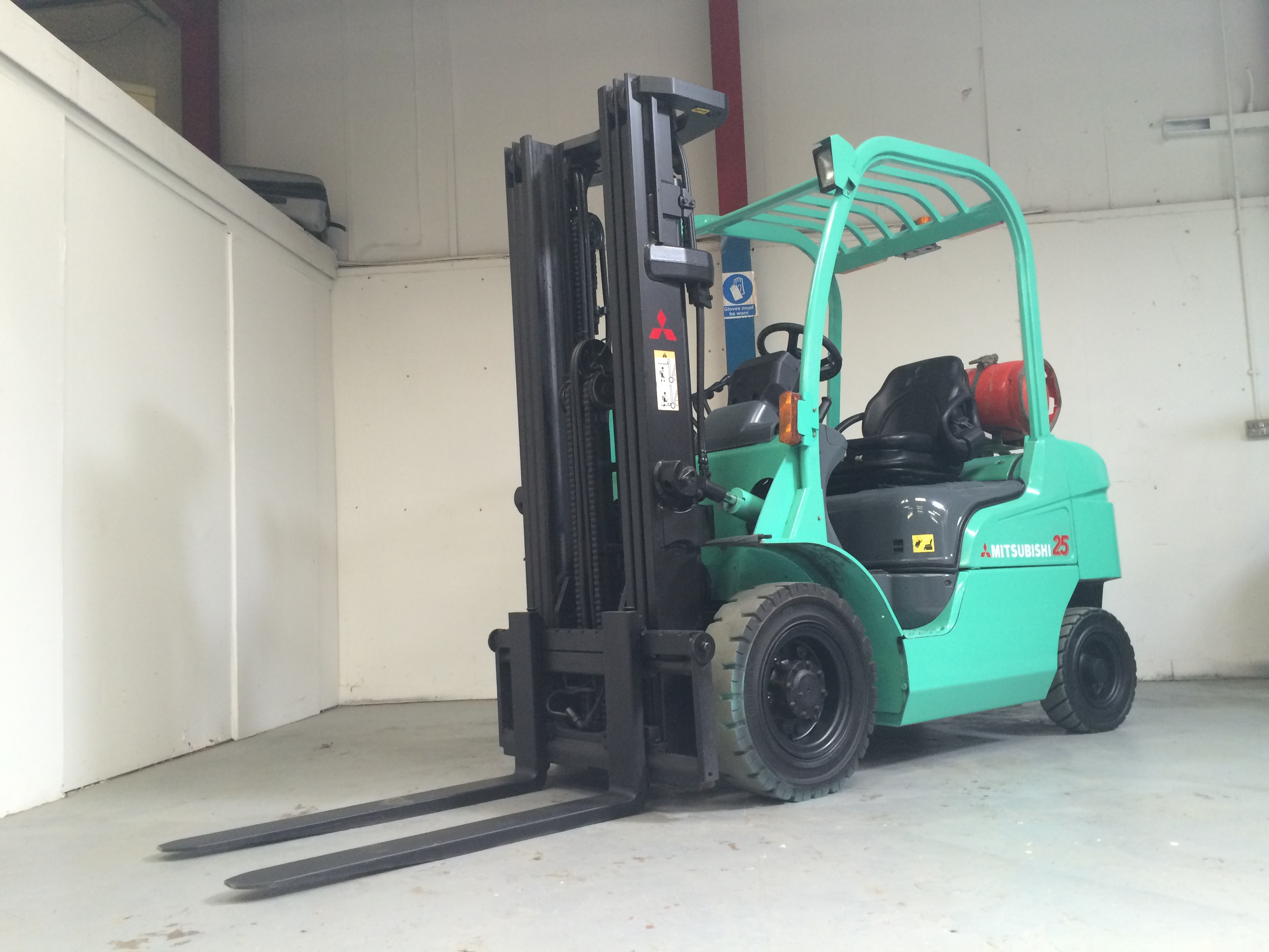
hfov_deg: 61.7
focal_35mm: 29
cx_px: 634
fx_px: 1063
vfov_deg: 48.2
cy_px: 476
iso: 80
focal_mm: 4.15
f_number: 2.2
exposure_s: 1/33
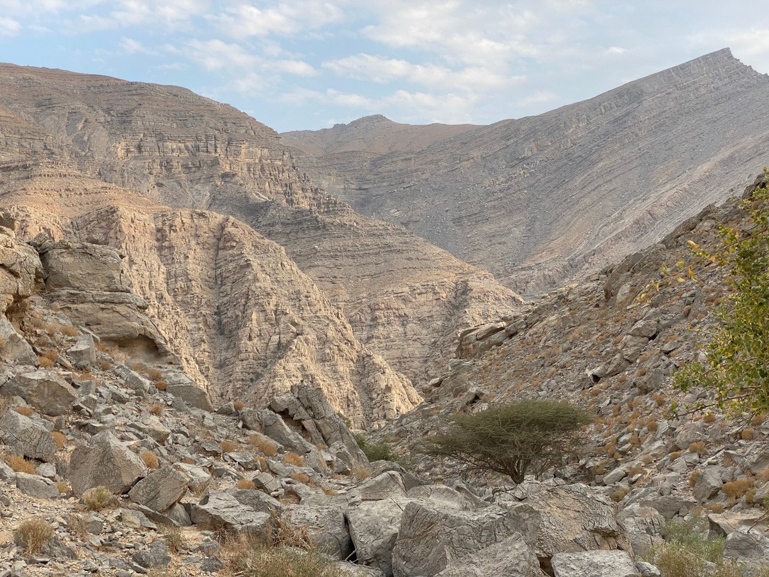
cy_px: 288
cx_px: 384
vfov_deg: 28.0
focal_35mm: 52
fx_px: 1155
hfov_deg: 36.8
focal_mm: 6
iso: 20
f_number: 2
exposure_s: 1/571
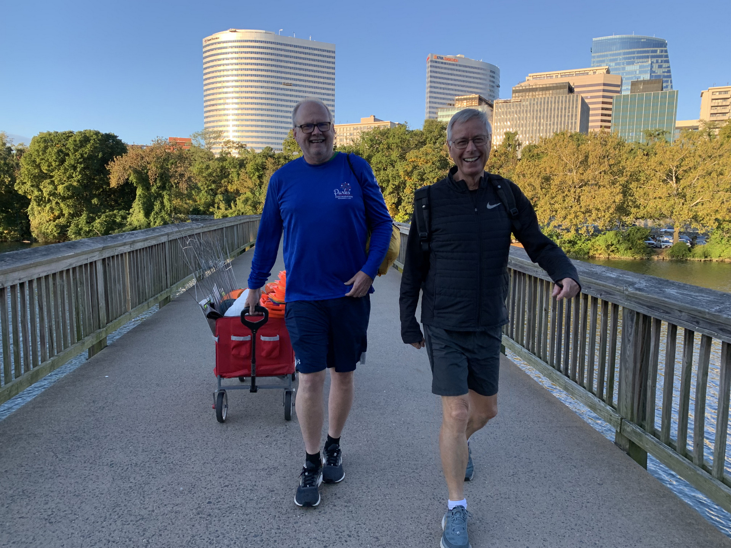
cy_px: 274
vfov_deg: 53.1
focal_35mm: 26
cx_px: 366
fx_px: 549
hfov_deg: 67.3
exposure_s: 1/467
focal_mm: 4.25
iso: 25
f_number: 1.8
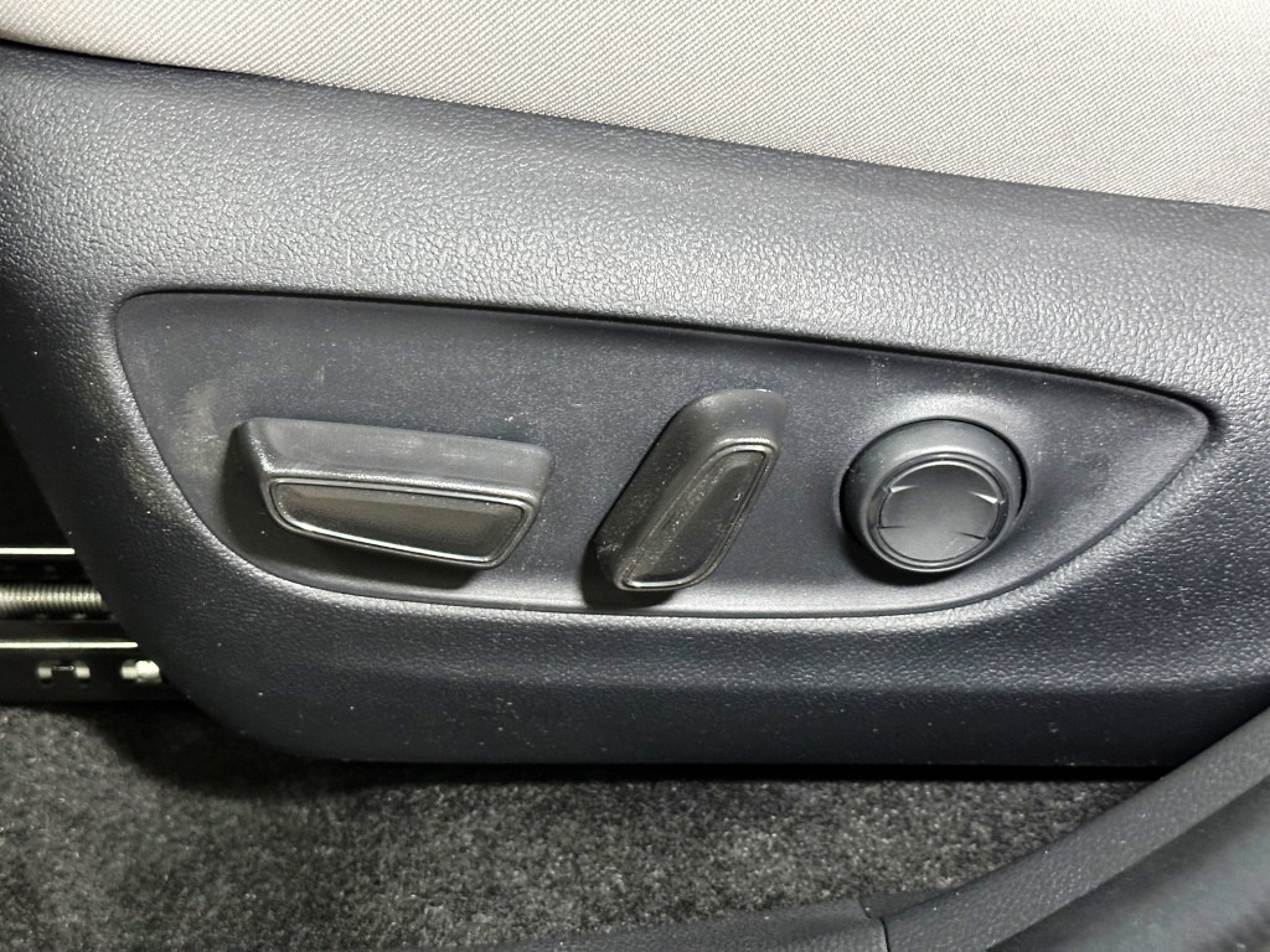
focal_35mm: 48
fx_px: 1761
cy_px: 476
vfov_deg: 30.3
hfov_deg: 39.7
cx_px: 635
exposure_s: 1/30
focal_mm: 6.86
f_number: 1.78
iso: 500
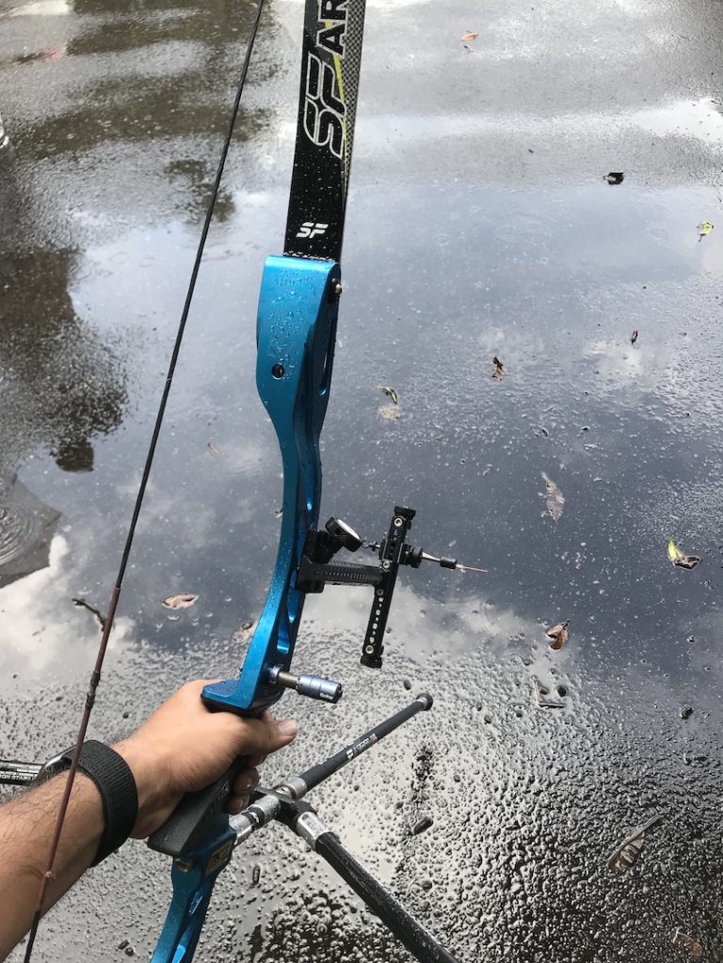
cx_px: 362
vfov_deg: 63.4
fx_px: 780
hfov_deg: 49.7
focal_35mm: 28
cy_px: 482
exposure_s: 1/255
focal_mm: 3.99
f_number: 1.8
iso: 20
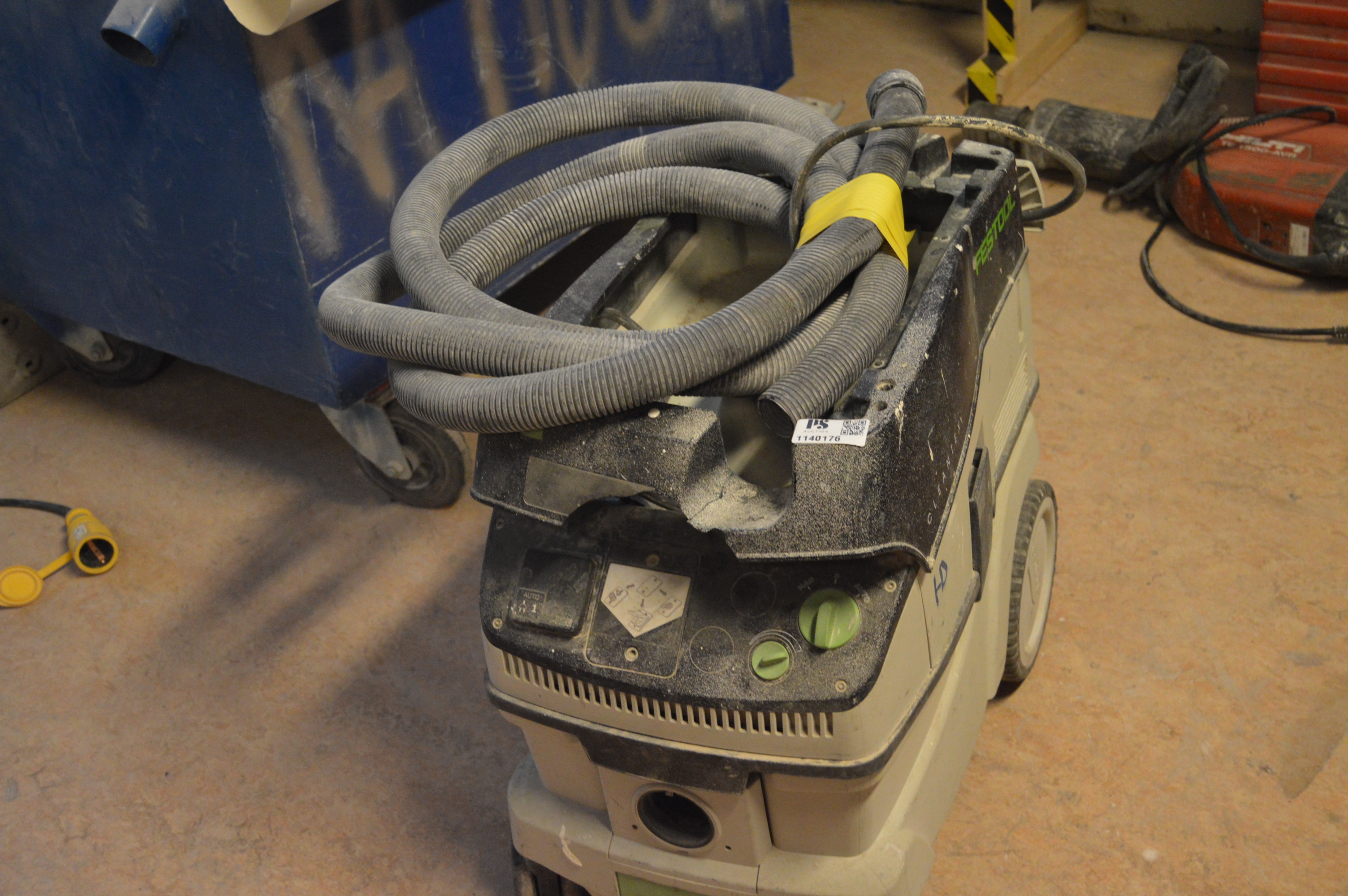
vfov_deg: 29.8
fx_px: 1683
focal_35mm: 45
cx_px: 674
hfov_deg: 43.6
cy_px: 448
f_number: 4.2
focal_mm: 30
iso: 2200
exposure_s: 1/60
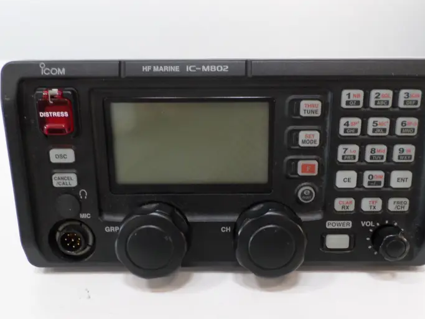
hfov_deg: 55.3
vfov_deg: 42.8
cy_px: 187
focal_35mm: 33
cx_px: 231
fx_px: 405
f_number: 2.5
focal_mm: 4.5
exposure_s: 1/30
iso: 120
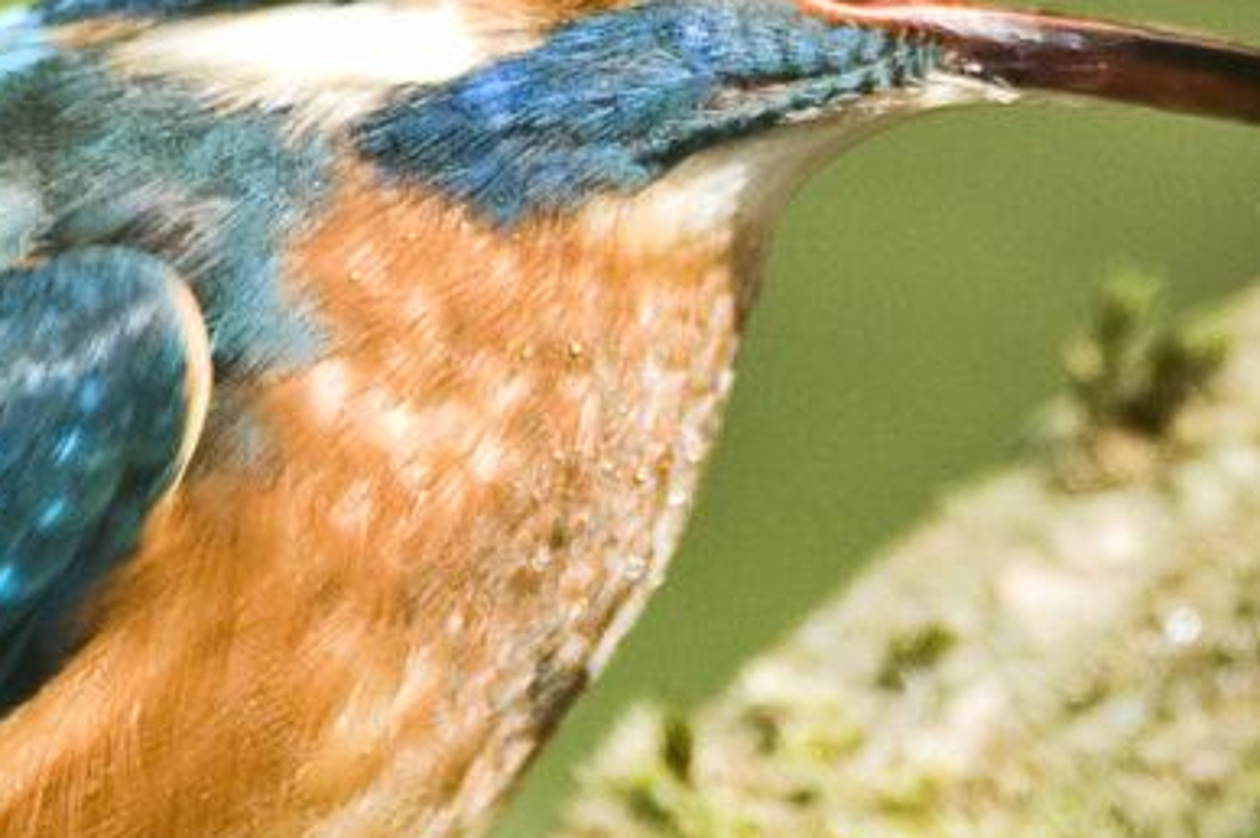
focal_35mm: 2967
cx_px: 786
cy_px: 304
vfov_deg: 0.5
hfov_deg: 0.7
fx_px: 103755
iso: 200
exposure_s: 1/500
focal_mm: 500
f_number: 5.6
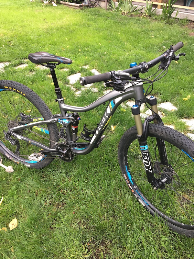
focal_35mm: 29
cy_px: 130
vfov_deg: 61.7
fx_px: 217
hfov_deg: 48.2
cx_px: 97
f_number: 2.2
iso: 32
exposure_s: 1/120
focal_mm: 4.15
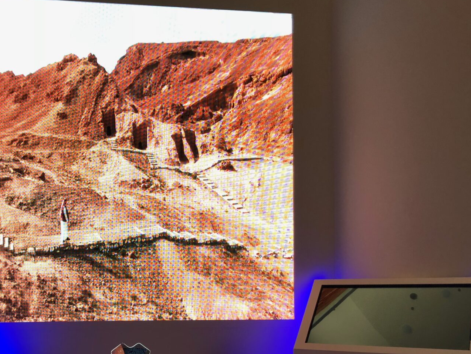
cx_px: 123
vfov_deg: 31.5
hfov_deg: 41.0
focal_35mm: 45
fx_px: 612
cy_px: 274
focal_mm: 4
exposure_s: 1/30
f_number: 1.8
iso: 25
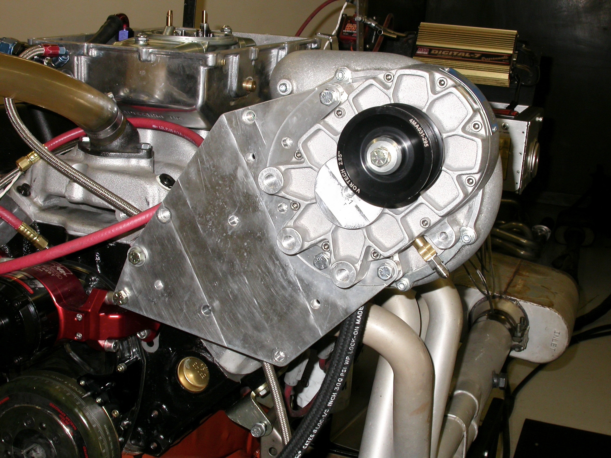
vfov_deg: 28.6
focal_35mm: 51
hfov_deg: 37.5
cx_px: 306
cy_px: 229
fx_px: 900
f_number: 5.9
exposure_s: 1/60
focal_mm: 10.7
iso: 100
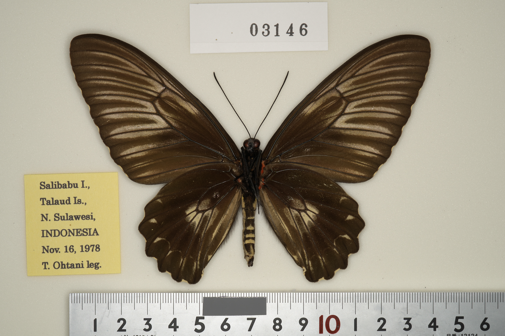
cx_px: 252
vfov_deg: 18.2
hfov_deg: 27.0
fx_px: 1052
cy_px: 168
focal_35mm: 75
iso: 100
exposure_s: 1
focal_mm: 50
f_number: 11
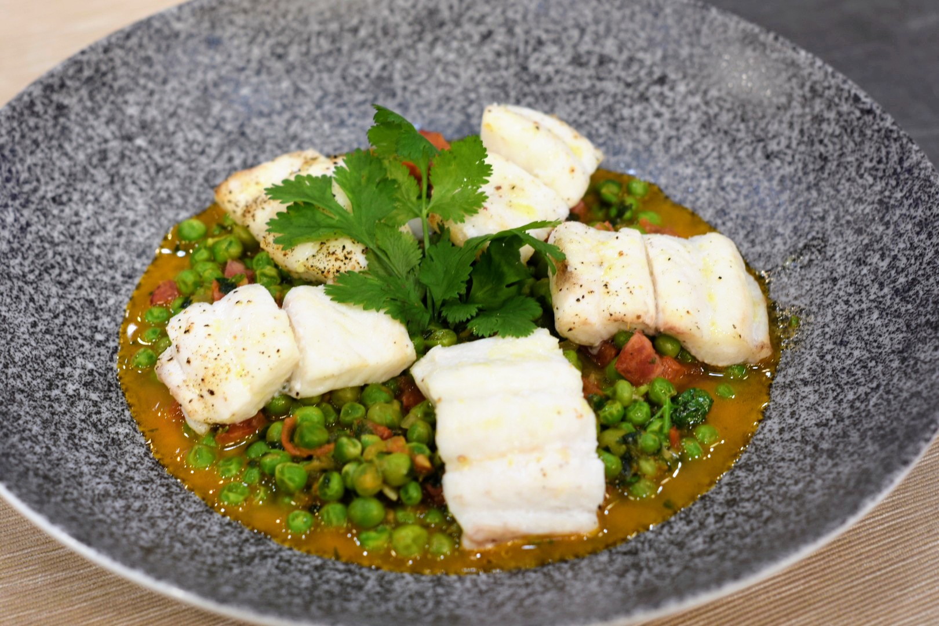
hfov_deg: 27.0
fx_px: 1956
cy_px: 313
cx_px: 470
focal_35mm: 75
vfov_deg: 18.2
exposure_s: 1/80
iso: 100
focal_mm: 50
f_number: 4.5
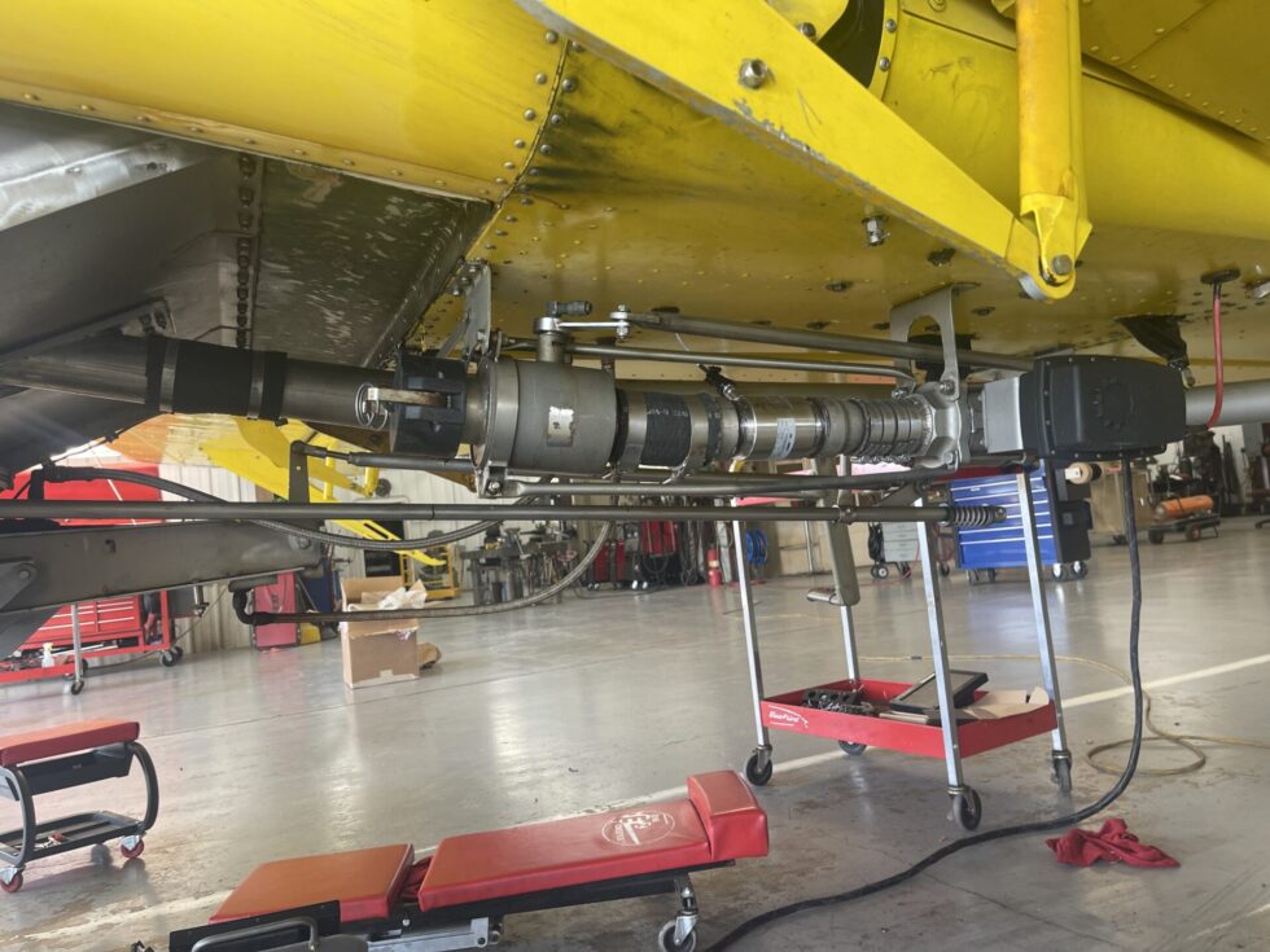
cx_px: 635
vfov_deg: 53.1
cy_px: 476
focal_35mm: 26
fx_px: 954
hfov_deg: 67.3
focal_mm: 5.1
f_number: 1.6
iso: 64
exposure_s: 1/60
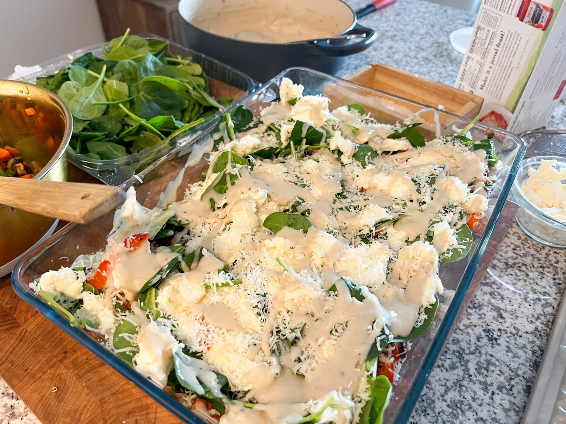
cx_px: 283
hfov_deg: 67.3
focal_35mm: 26
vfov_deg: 53.1
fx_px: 425
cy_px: 212
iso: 250
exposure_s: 1/60
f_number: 1.5
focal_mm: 5.7
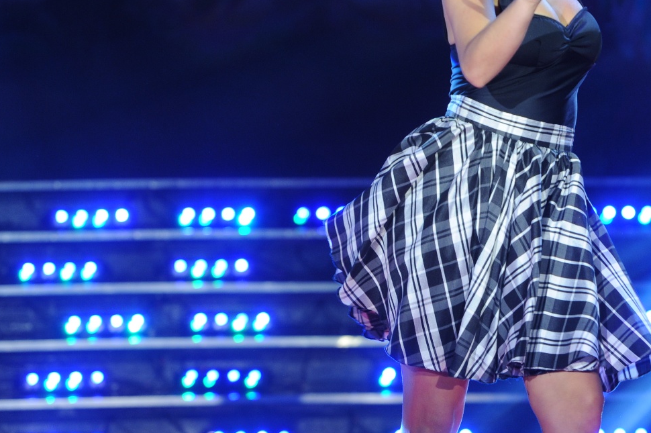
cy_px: 179
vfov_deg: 3.7
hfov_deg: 5.5
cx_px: 598
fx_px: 6739
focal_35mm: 373
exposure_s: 1/250
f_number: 4
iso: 800
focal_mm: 170
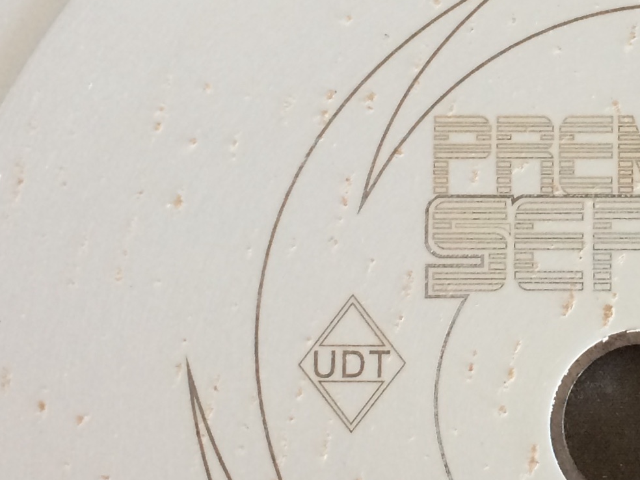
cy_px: 95
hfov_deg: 20.1
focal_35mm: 94
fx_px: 1738
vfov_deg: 15.6
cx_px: 658
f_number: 2.2
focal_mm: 4.15
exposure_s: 1/33
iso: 100
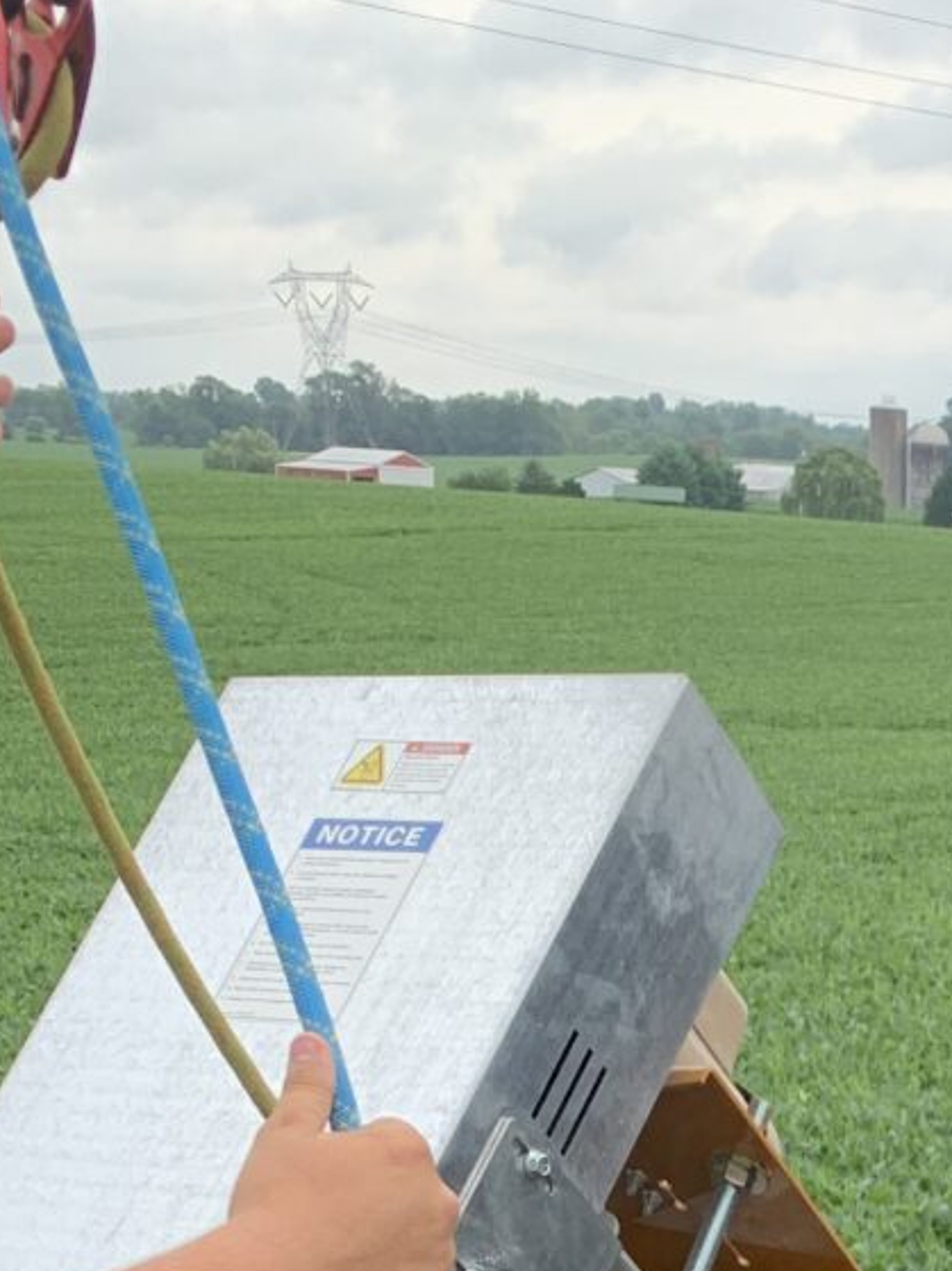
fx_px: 3412
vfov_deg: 17.5
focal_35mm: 93
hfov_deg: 15.0
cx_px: 1325
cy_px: 2215
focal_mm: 4.25
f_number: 1.8
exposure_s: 1/431
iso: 25
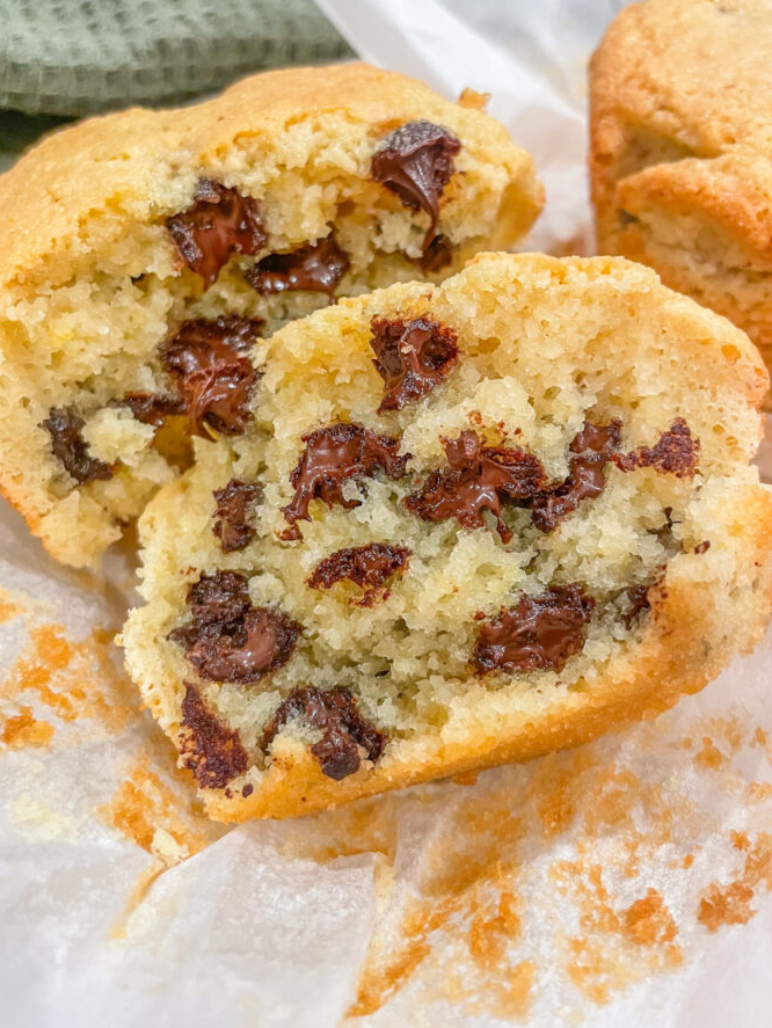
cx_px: 384
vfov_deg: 59.7
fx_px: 891
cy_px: 439
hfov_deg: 46.8
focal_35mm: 30
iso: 250
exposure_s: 1/50
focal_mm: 4.2
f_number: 1.6
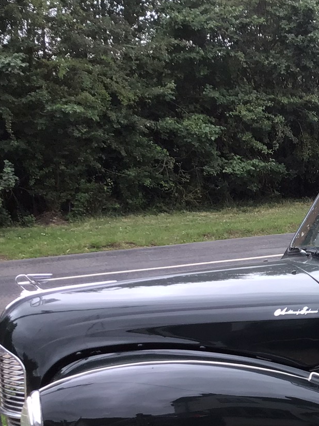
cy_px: 369
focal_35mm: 77
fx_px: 947
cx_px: 434
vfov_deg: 24.7
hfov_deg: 17.7
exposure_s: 1/100
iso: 32
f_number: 2.4
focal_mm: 3.3
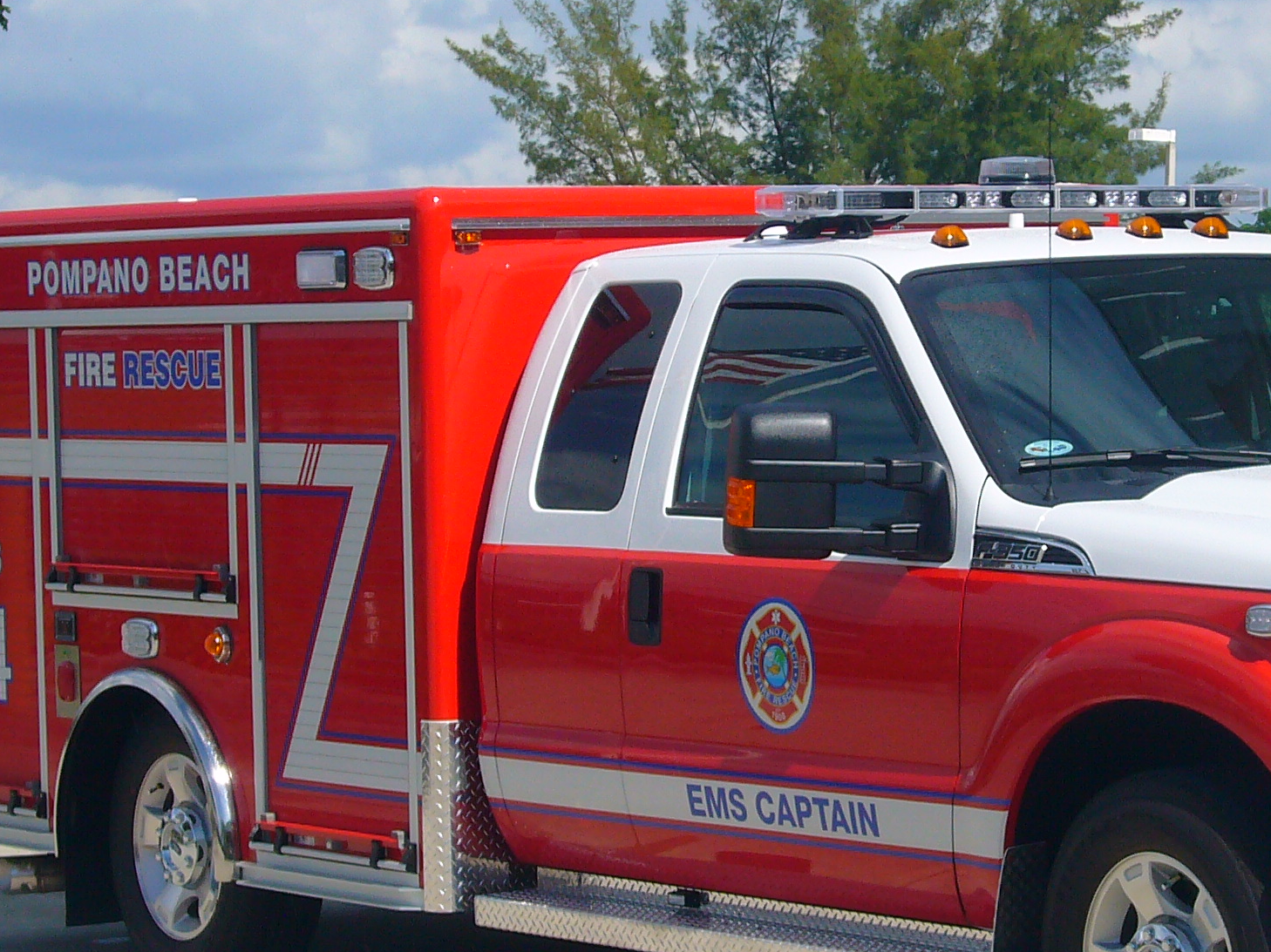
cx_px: 873
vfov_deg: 10.5
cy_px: 523
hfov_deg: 14.0
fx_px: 5176
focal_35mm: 141
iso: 80
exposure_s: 1/200
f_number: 9
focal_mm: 12
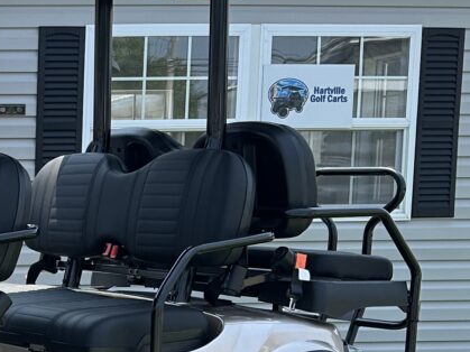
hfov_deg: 20.2
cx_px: -153
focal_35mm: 88
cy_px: 353
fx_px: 1194
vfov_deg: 16.4
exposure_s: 1/1639
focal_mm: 6.86
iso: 80
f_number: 1.78
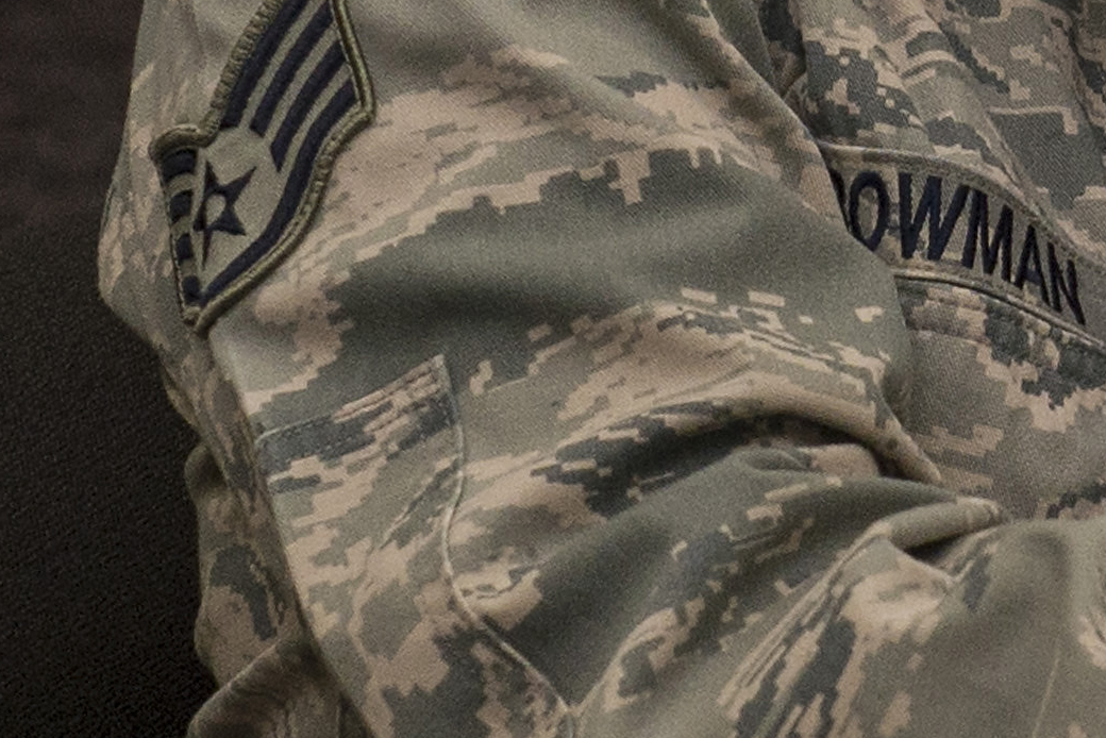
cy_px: -24
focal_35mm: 405
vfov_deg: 3.4
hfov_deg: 5.0
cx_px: 2547
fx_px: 12445
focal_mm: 70
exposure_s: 1/160
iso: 800
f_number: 5.6
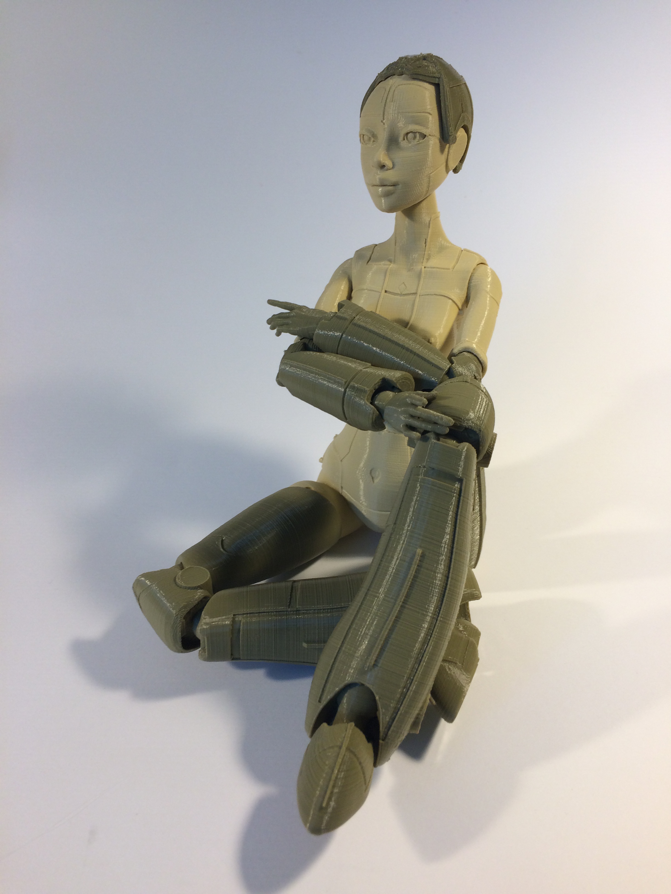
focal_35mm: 29
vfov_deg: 61.7
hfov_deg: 48.2
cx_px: 336
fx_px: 750
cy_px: 447
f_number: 2.2
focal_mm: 4.15
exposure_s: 1/60
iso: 50
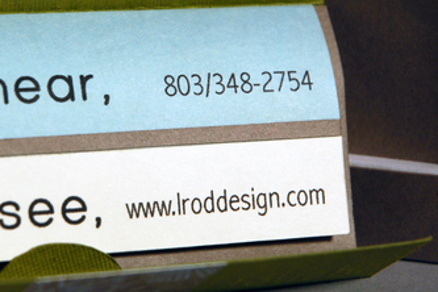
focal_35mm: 189
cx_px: 120
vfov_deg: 7.3
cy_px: 91
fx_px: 2299
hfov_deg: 10.9
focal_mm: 70
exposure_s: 1/400
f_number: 5
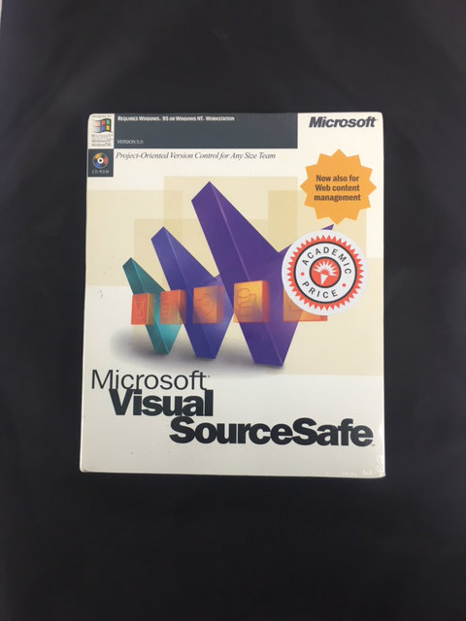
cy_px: 310
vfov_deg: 61.7
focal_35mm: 29
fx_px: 521
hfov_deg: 48.2
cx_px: 233
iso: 50
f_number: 2.2
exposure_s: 1/30
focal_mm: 4.15
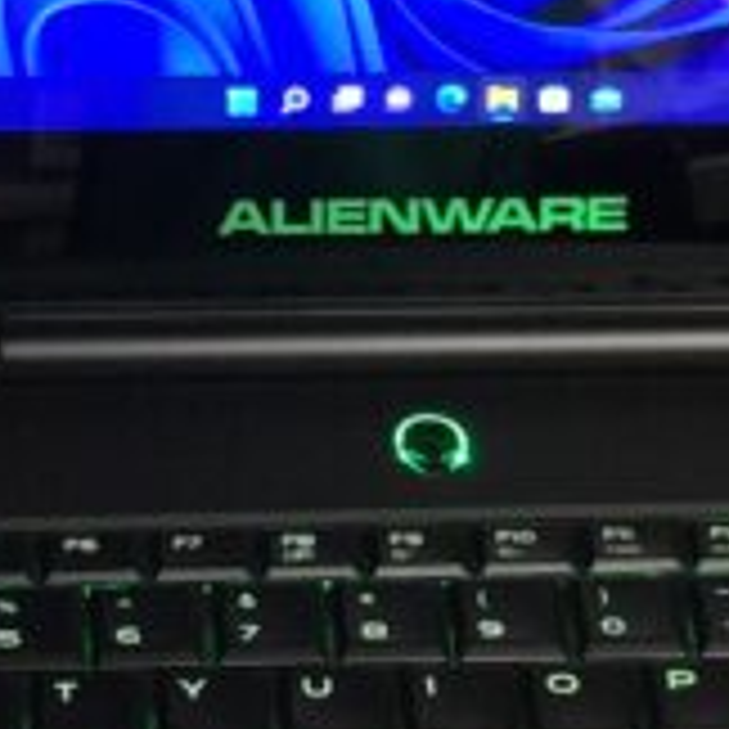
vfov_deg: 10.8
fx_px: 3860
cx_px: 369
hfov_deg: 10.8
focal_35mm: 162
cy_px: 220
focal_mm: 4.15
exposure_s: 1/30
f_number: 2.2
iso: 200
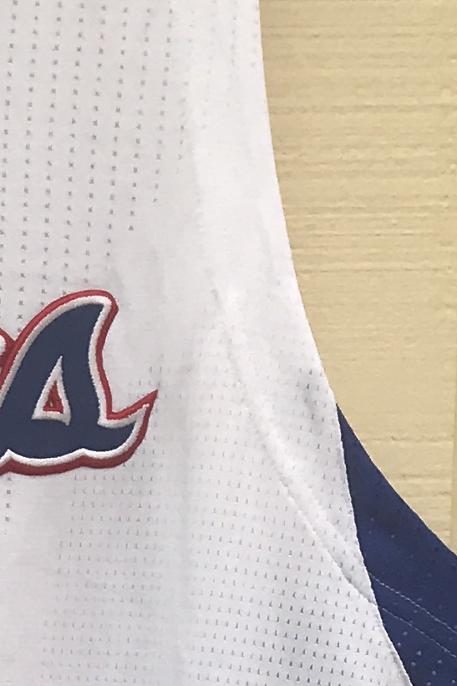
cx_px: -251
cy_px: 1067
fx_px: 2724
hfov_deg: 9.3
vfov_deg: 13.4
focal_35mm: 143
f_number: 1.8
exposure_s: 1/433
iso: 20
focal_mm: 3.99
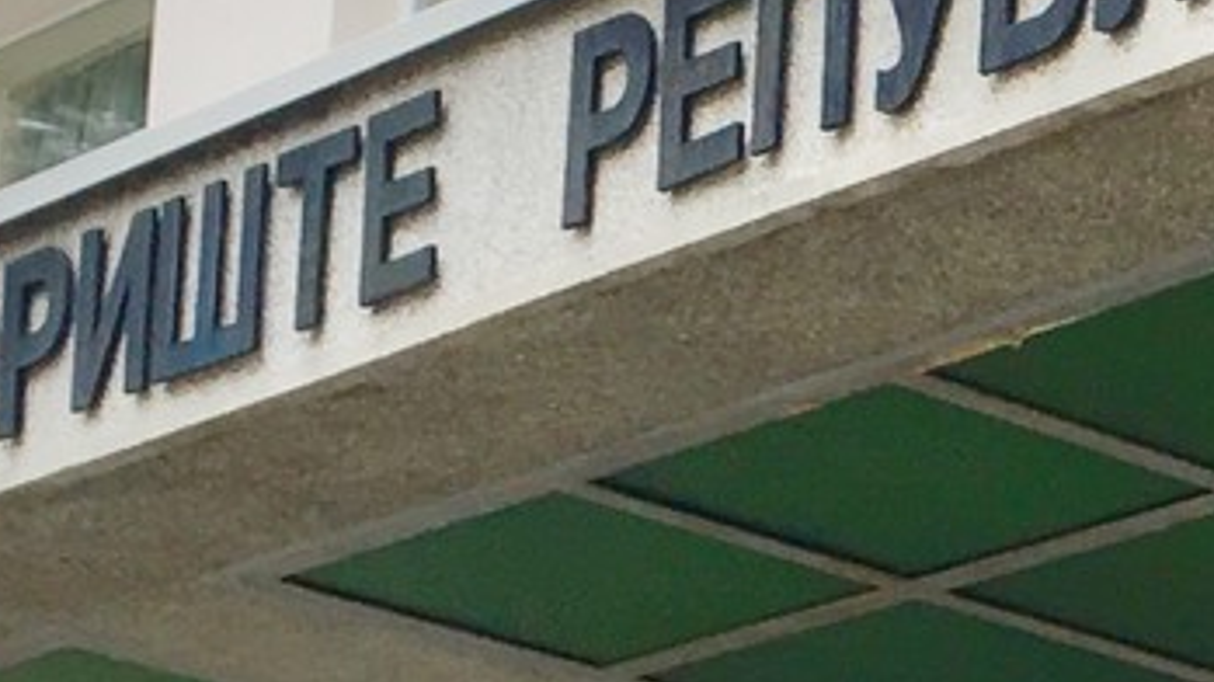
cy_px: 1406
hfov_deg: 11.3
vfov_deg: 6.5
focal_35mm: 181
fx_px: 5824
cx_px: 1924
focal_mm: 4.15
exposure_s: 1/413
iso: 25
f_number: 2.2
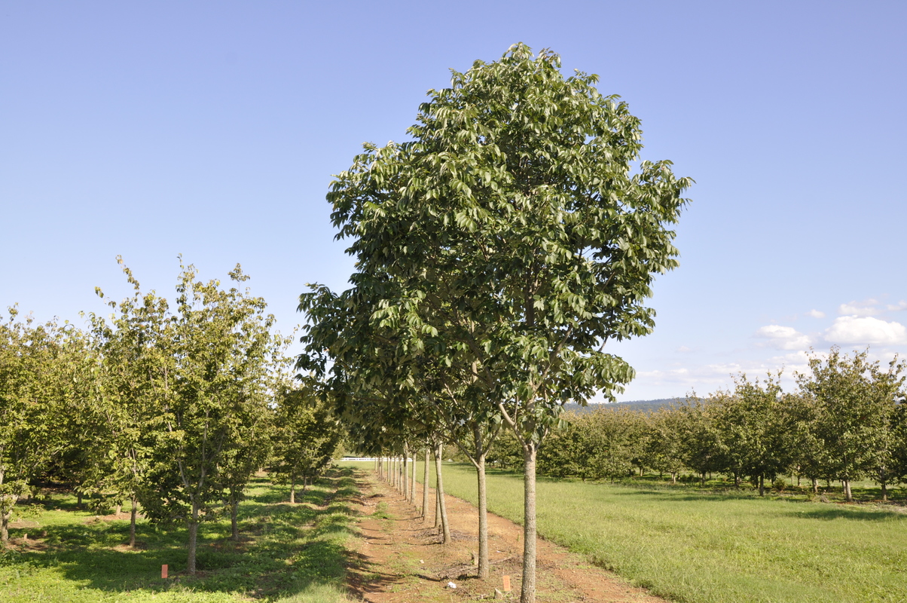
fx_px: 831
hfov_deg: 57.3
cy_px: 302
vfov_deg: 39.9
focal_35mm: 33
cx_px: 454
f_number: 9
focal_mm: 22
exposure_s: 1/200
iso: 200
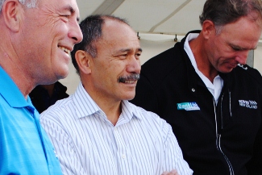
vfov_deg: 9.7
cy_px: 134
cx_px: 131
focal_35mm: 142
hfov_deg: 14.4
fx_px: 1034
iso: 100
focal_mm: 30
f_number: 5.6
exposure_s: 1/125
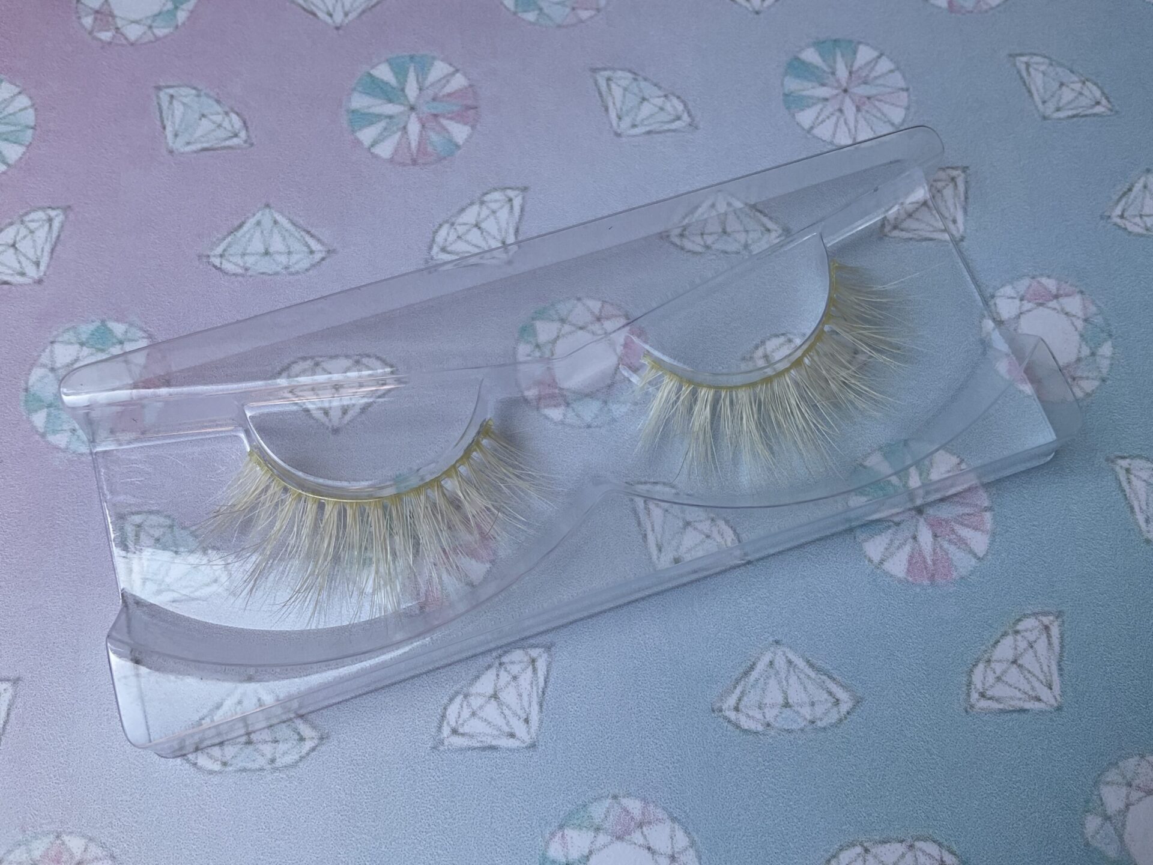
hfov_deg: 61.7
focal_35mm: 29
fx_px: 966
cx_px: 576
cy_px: 432
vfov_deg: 48.2
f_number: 1.8
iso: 25
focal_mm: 3
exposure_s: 1/450
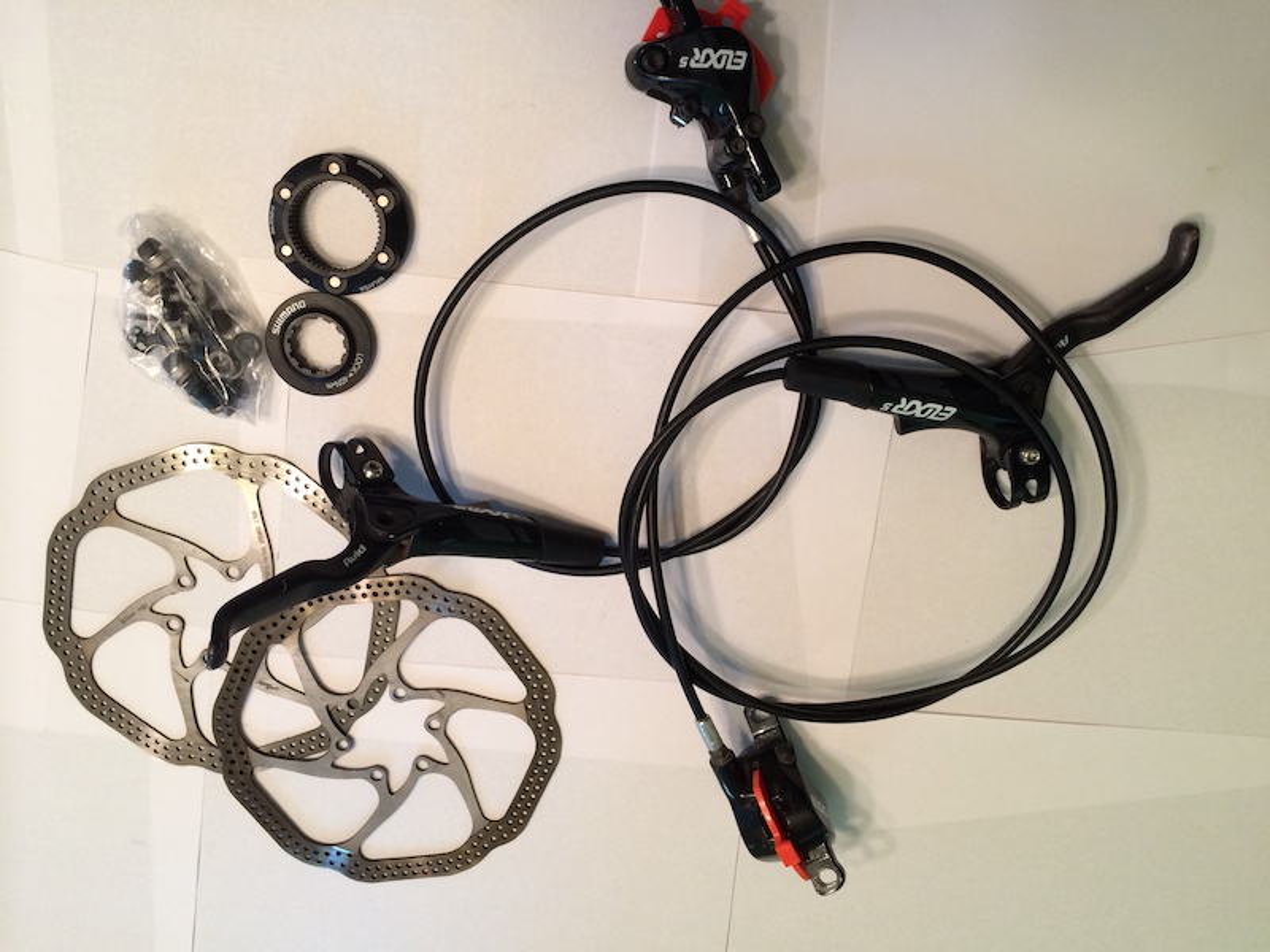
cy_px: 476
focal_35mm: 30
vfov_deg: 46.8
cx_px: 635
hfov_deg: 60.0
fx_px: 1101
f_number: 2.2
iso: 100
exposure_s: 1/30
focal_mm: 4.12
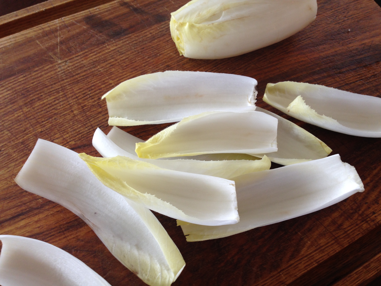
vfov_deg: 42.9
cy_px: 143
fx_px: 363
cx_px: 190
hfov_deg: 55.4
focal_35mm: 33
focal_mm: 4.12
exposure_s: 1/20
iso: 50
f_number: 2.4
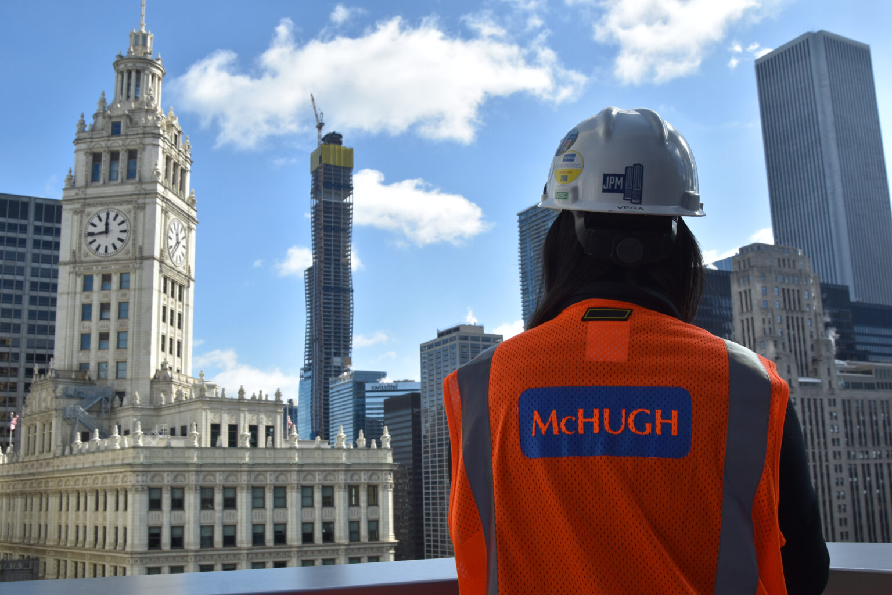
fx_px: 892
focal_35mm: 36
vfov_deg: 36.9
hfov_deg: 53.1
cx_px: 446
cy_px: 298
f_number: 9
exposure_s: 1/320
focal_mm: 24
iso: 200
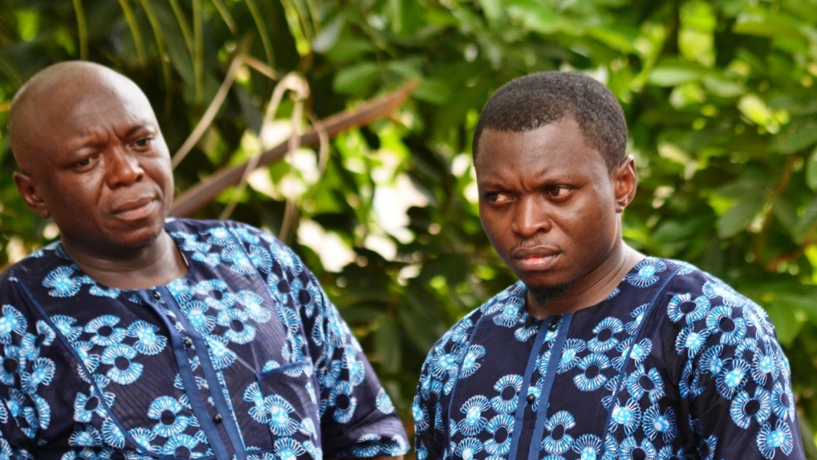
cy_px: 254
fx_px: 5135
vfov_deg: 5.1
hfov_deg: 9.1
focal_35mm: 237
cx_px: 408
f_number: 5.6
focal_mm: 150
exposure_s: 1/125
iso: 400
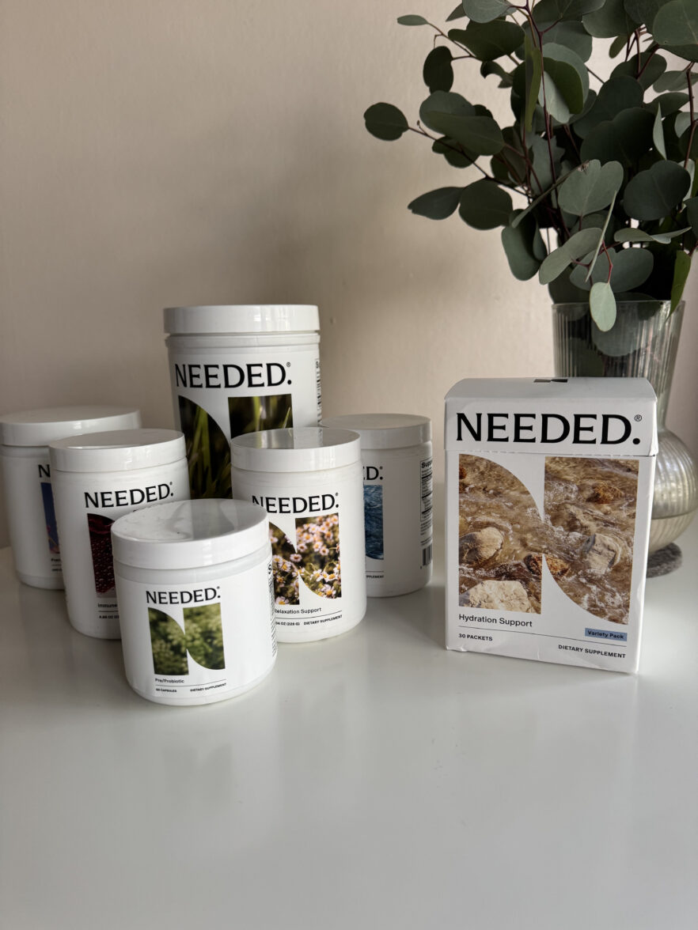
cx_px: 349
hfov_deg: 56.8
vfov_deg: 71.6
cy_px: 465
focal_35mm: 24
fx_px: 645
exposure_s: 1/121
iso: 160
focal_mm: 6.76
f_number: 1.78
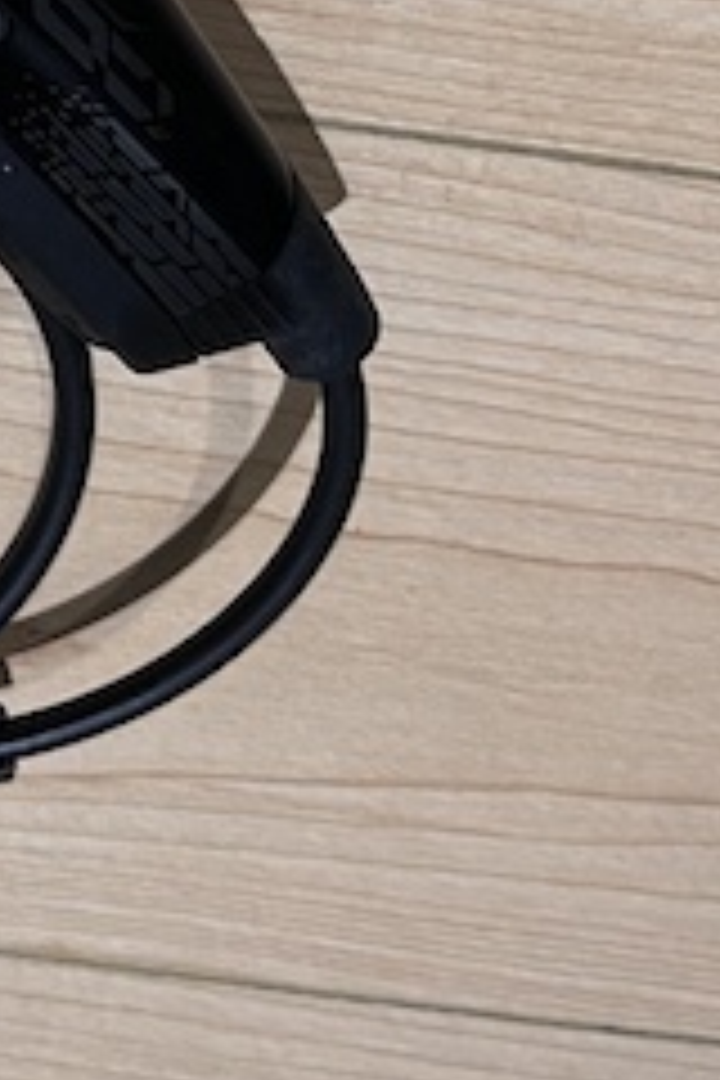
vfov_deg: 21.2
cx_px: -549
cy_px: -194
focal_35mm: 90
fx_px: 2700
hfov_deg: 13.7
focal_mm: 5.1
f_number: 1.6
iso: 80
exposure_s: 1/60
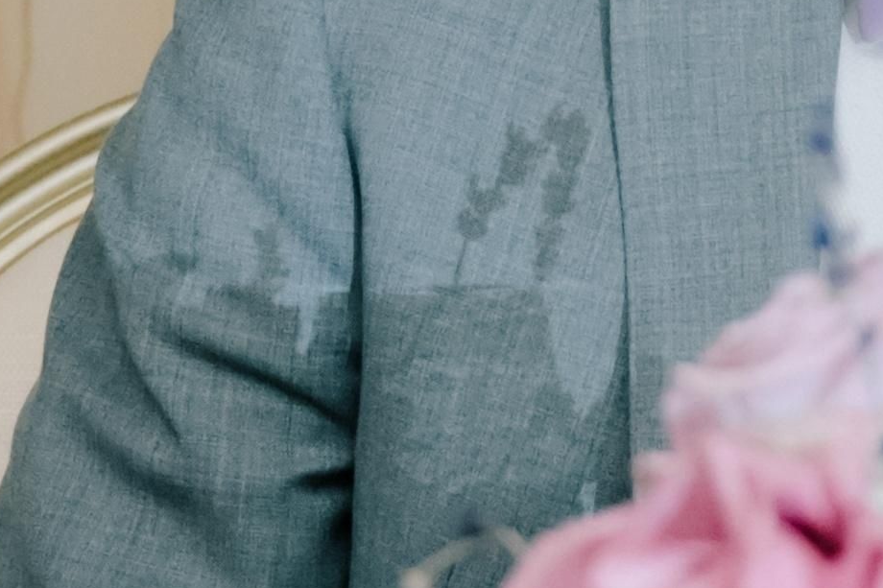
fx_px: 7087
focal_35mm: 289
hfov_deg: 7.0
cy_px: -339
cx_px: 1446
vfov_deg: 4.7
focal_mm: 44
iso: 2500
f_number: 4.5
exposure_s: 1/100
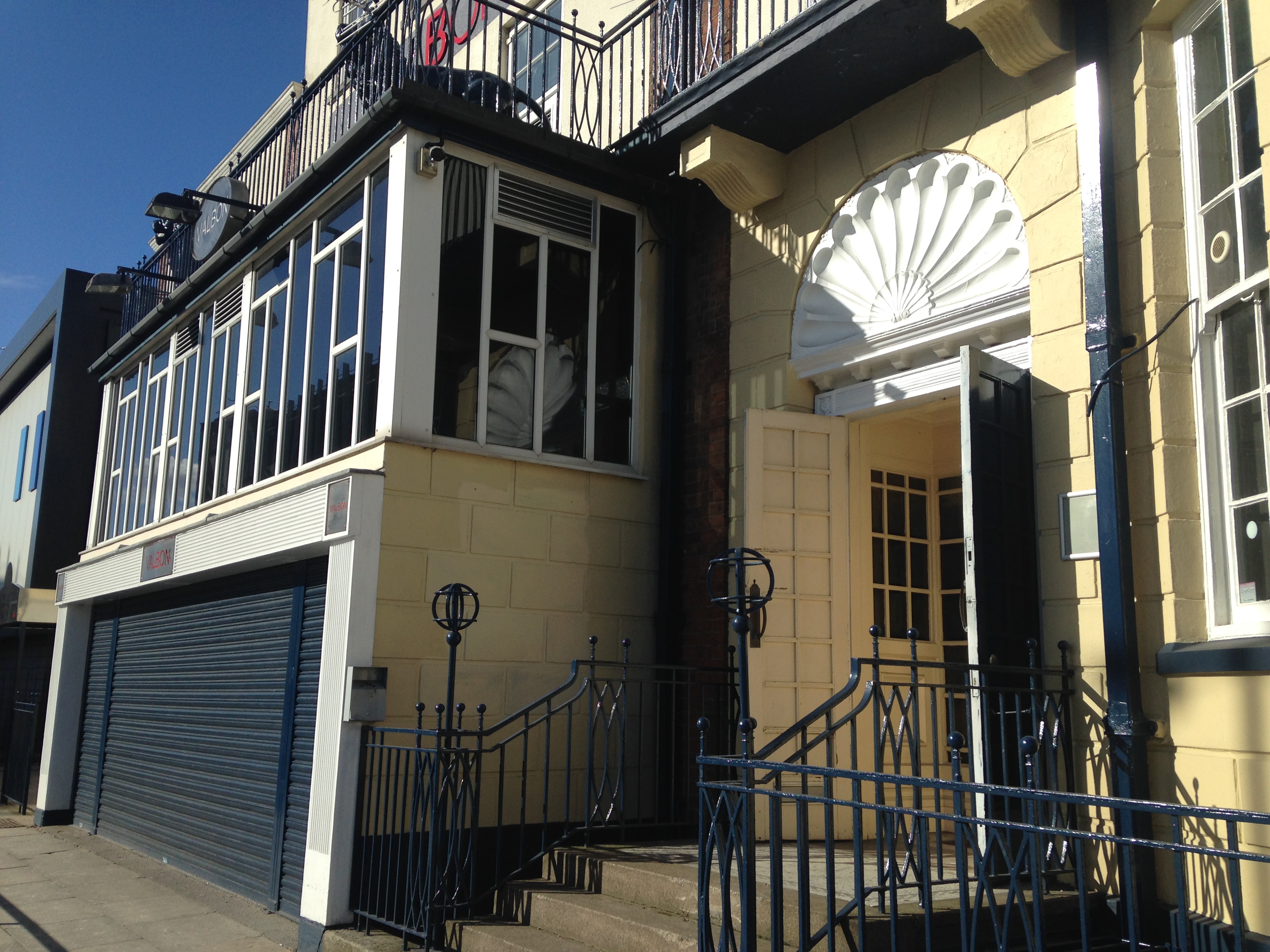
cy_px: 476
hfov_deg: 55.4
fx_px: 1211
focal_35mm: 33
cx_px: 635
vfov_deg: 42.9
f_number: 2.4
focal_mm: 4.12
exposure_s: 1/2169
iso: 50
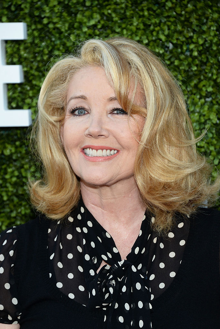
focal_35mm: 150
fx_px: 1374
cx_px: 110
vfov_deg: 13.7
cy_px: 164
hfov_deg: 9.2
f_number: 7.1
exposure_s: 1/250
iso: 640
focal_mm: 150
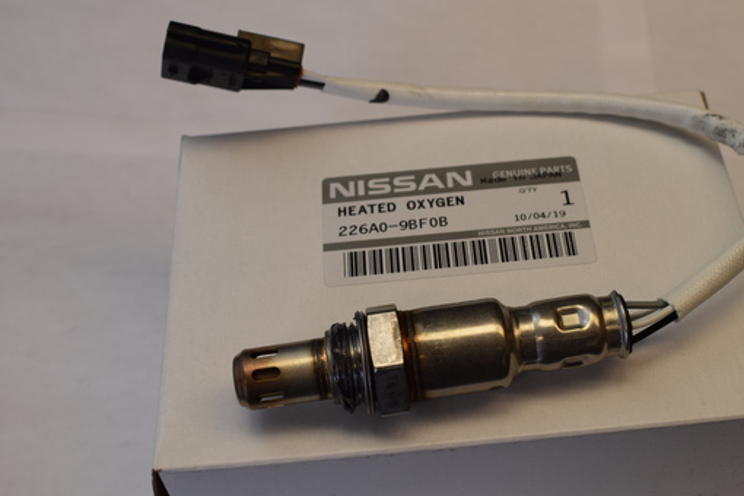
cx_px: 438
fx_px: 1129
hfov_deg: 36.4
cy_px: 230
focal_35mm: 55
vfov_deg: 24.8
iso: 400
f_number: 7.1
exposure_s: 1/125
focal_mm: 29
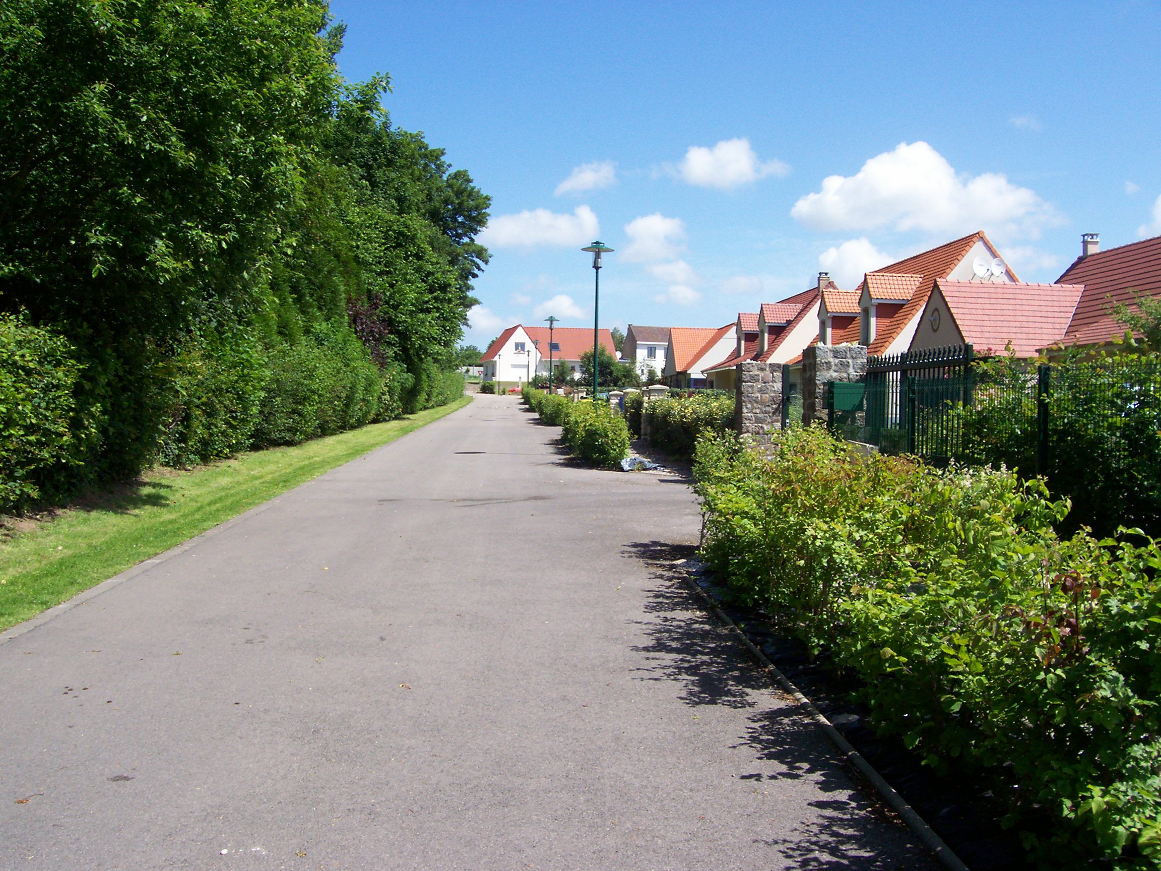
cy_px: 436
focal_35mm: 34
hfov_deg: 54.0
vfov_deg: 41.8
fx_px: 1140
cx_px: 580
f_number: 5.1
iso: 80
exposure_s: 1/388
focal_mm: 5.6
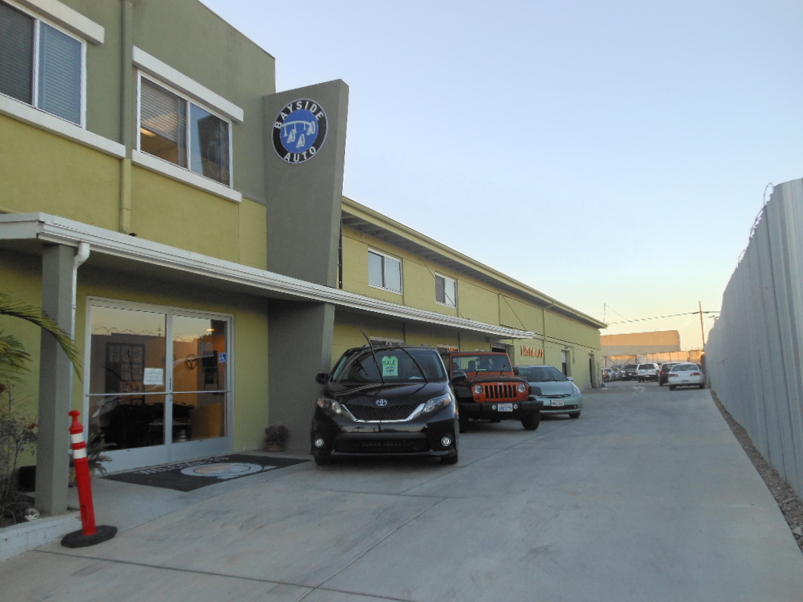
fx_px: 580
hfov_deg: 69.4
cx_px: 402
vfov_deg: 54.9
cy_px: 301
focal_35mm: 25
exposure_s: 1/100
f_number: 3.2
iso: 80
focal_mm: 4.5
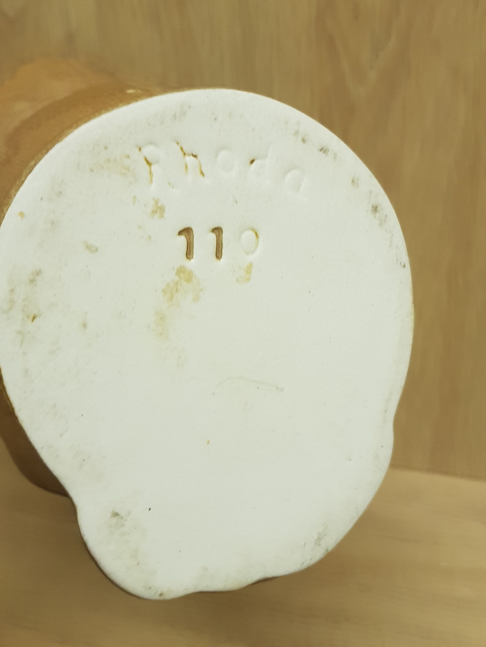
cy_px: 324
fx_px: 487
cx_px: 243
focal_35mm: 26
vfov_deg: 67.3
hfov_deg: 53.1
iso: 200
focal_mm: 4.2
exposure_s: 1/33
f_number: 1.7
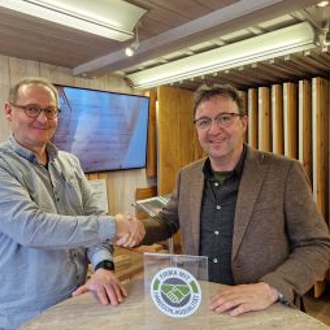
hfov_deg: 57.0
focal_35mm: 28
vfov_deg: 57.3
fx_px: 302
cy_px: 164
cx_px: 138
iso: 125
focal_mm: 5.4
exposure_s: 1/100
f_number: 1.8
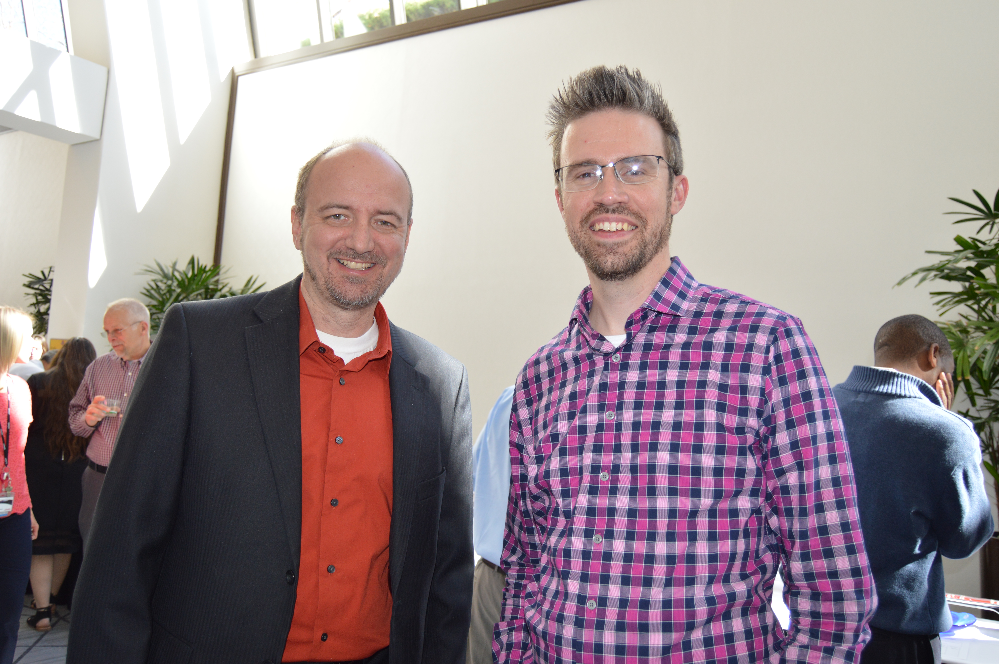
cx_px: 500
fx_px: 832
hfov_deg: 62.0
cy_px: 332
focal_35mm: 30
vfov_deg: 43.5
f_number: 4
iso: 400
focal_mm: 20
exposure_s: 1/100
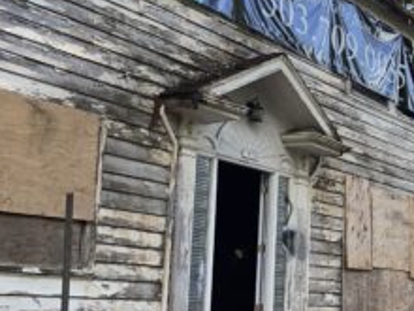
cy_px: 206
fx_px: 706
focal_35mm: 59
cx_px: 452
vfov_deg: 24.7
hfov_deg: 29.6
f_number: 1.6
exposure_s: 1/2387
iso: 32
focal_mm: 5.1
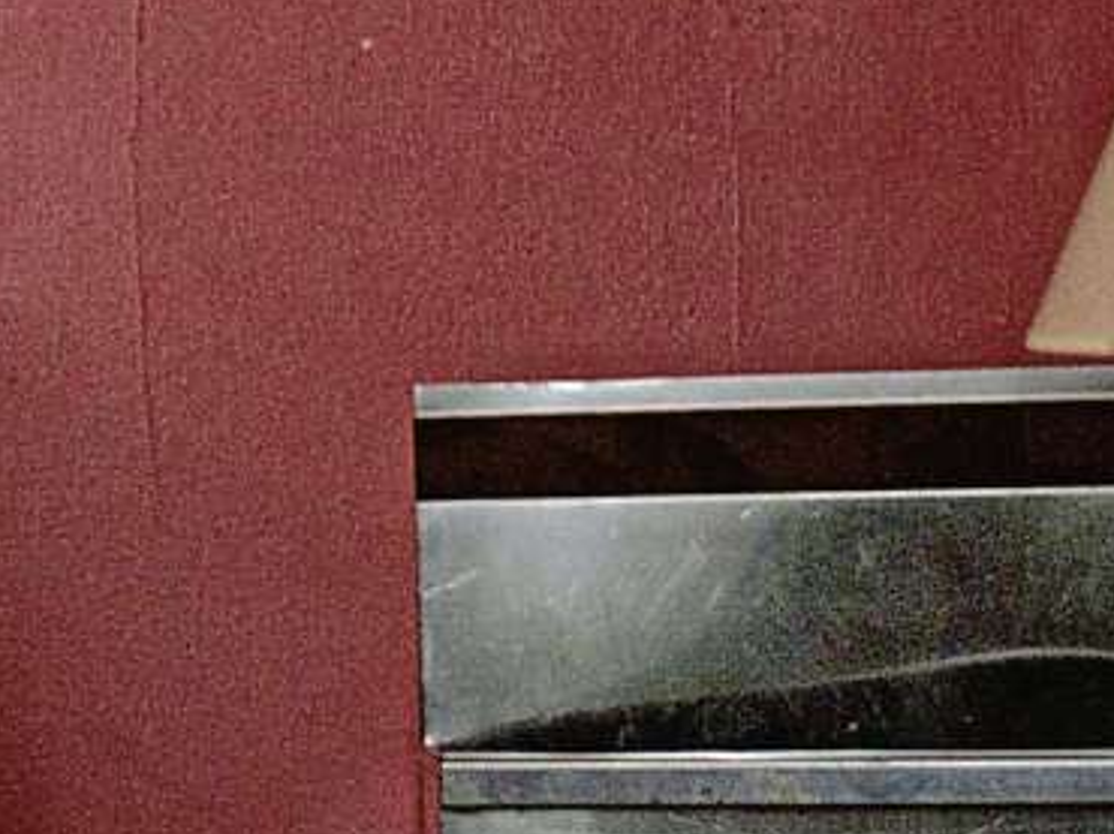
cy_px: -855
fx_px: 12832
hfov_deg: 5.0
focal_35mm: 399
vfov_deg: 3.7
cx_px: -126
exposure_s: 1/160
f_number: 1.8
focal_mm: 50
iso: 400
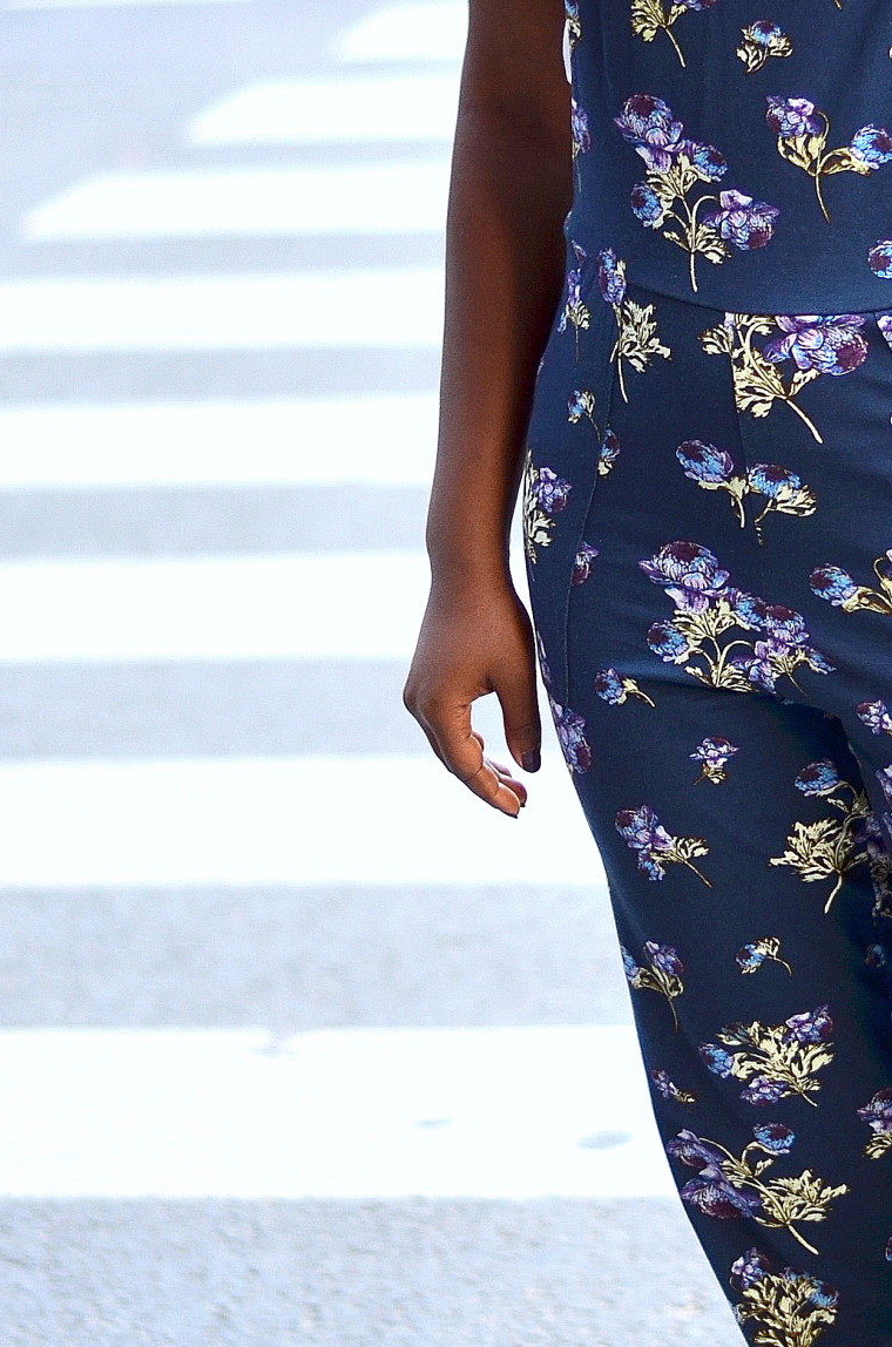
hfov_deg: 6.9
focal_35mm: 196
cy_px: 506
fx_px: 7320
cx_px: 890
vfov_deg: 10.5
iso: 100
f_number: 1.8
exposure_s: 1/800
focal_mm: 50
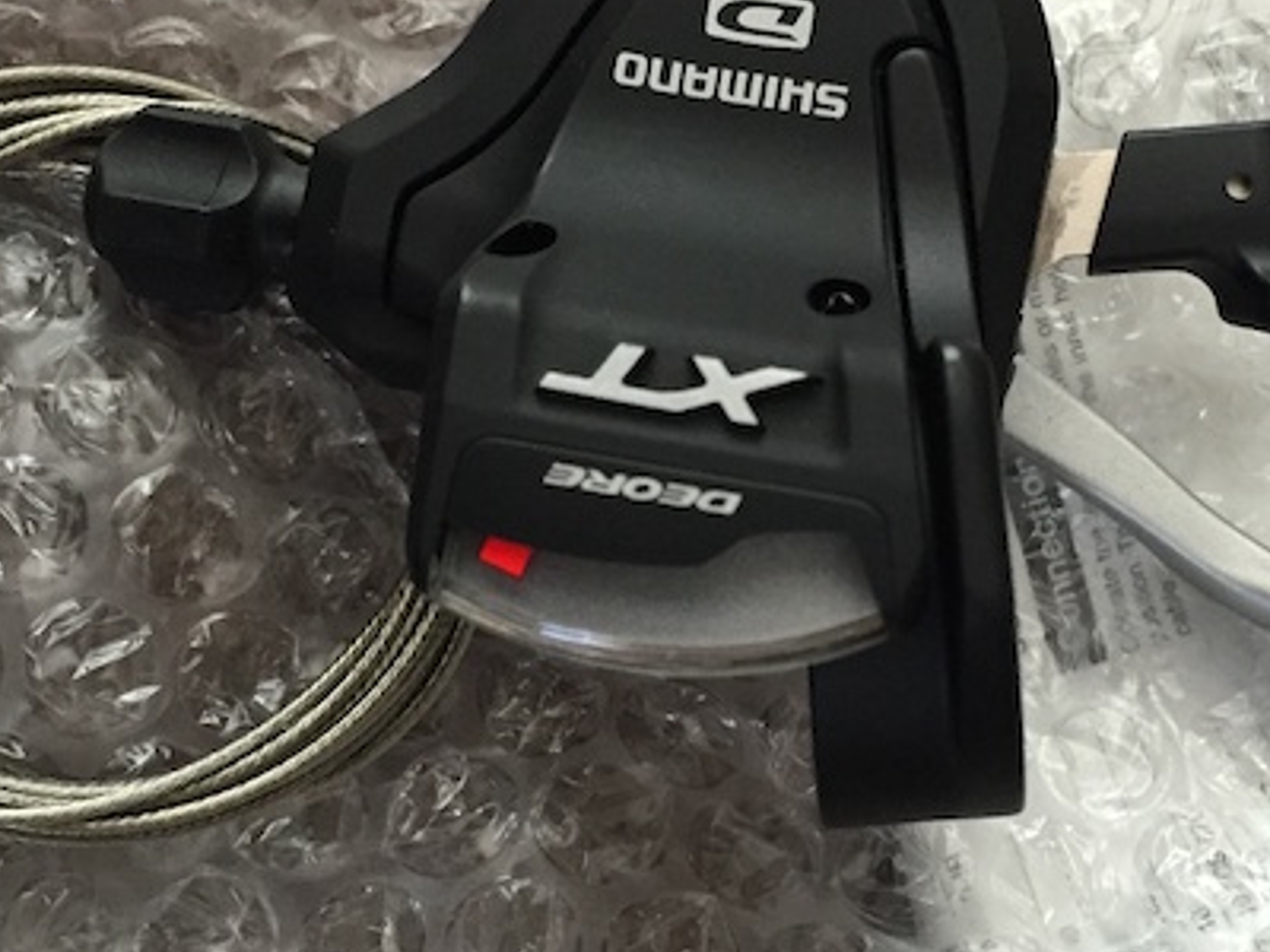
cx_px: 784
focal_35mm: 58
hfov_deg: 33.1
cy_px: 454
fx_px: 2128
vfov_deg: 25.2
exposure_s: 1/30
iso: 200
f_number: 2.2
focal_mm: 4.15
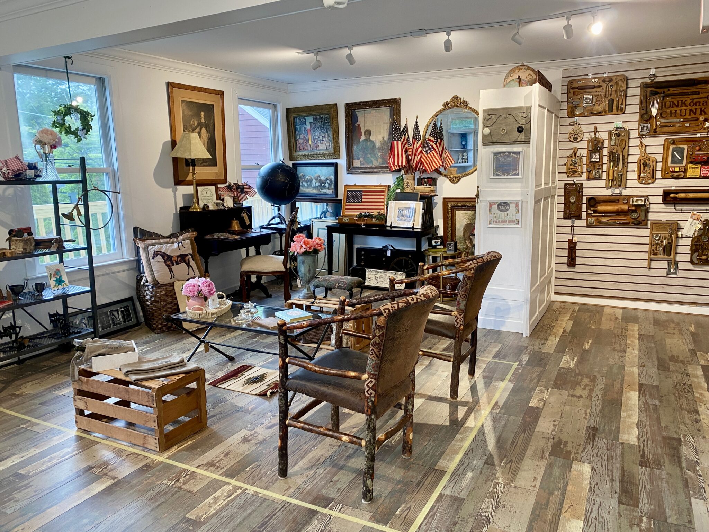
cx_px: 354
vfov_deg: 53.1
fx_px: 533
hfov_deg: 67.3
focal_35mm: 26
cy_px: 266
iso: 80
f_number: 1.8
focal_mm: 4.25
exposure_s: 1/60
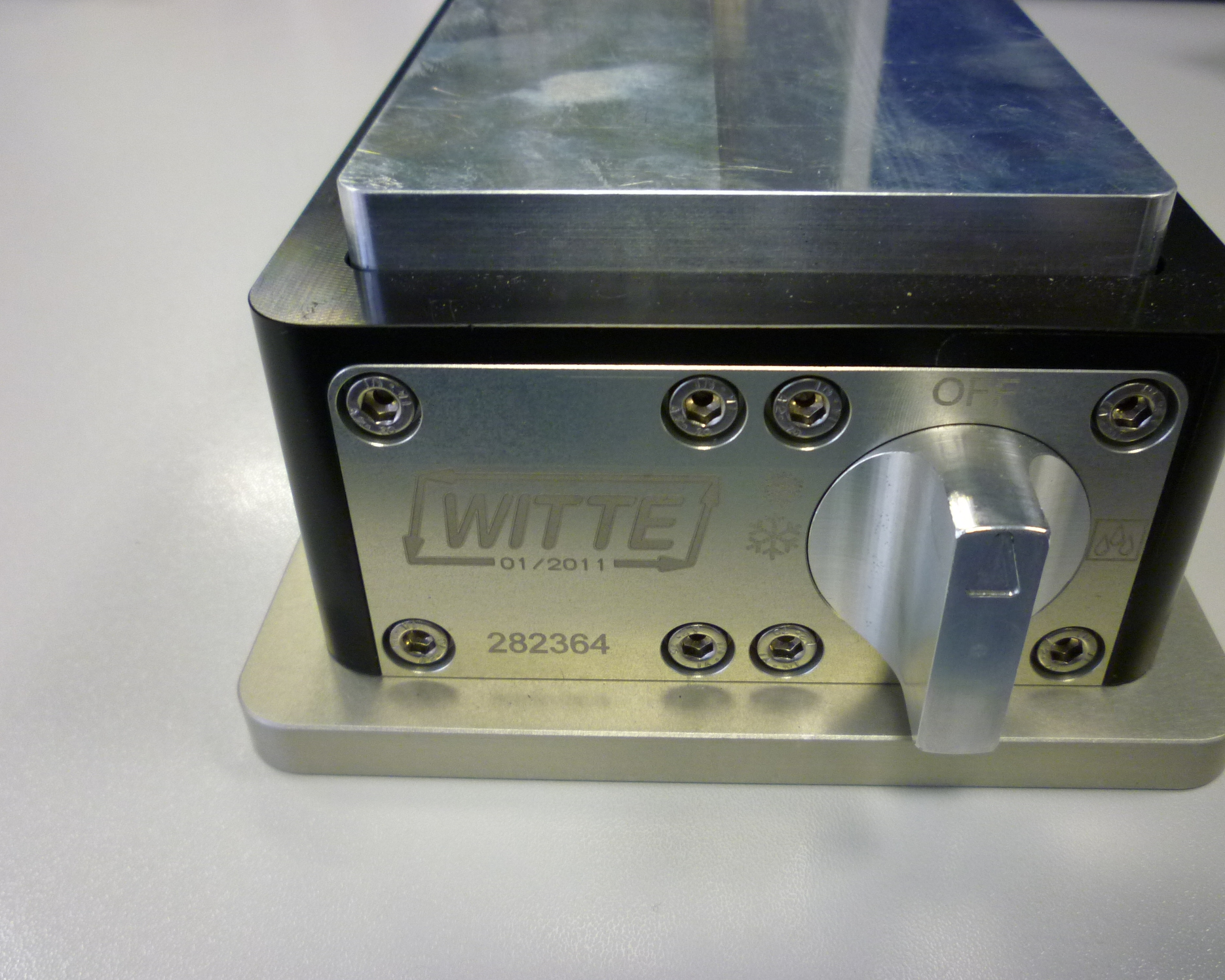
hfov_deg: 57.1
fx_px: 1124
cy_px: 493
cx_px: 654
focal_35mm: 31
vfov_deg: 47.1
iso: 250
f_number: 3.3
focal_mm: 5.2
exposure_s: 1/30
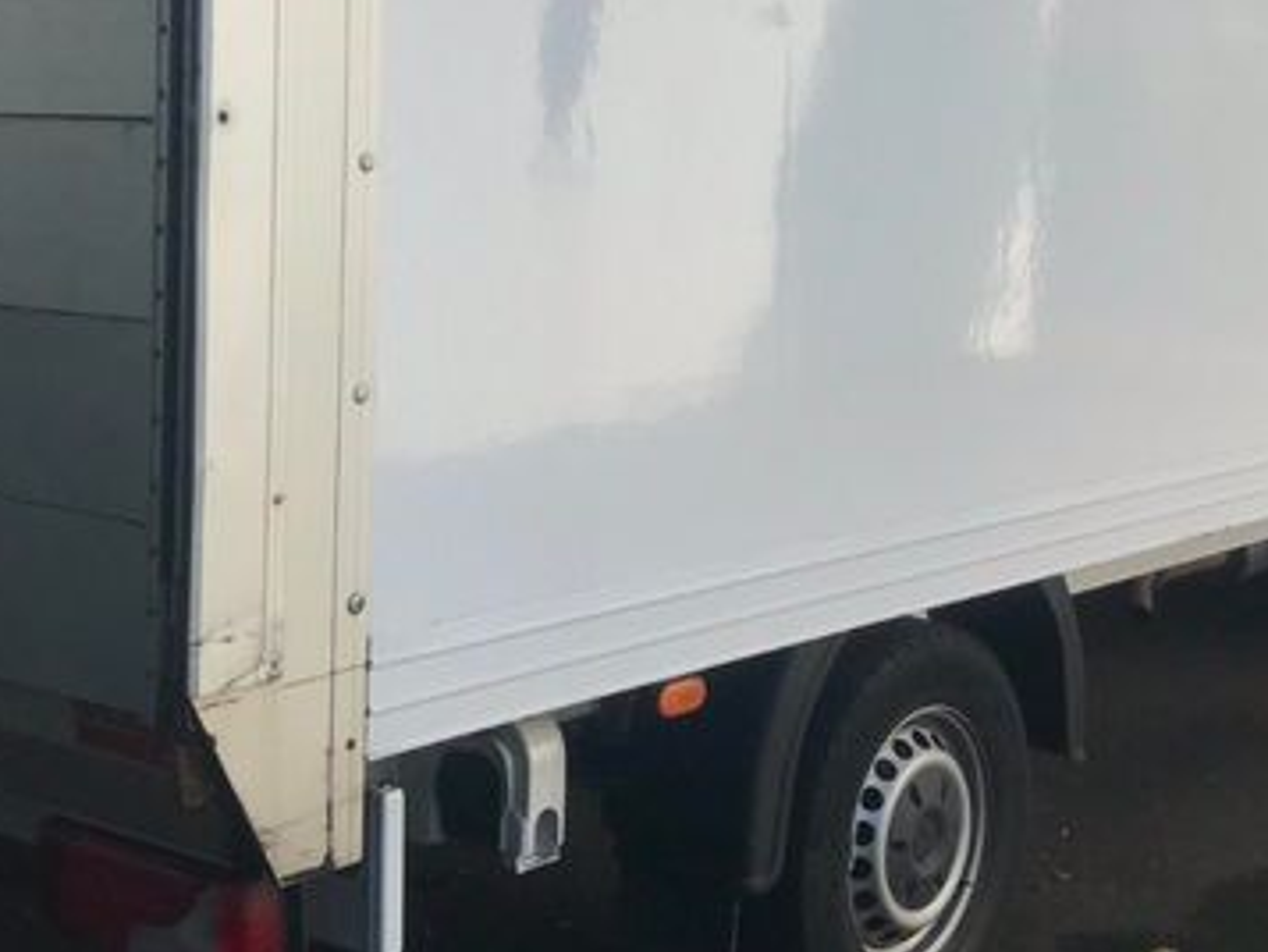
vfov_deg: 30.0
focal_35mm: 47
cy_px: 167
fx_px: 1722
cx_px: 757
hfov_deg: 40.3
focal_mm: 3.99
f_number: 1.8
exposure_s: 1/1497
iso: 20
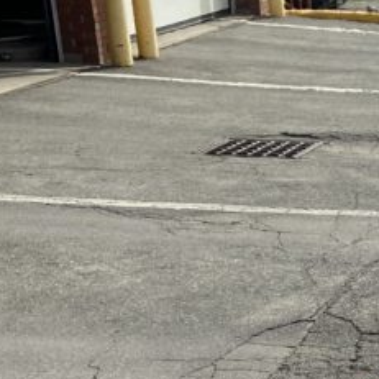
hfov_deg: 15.5
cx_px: 592
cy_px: 364
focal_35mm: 102
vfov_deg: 16.8
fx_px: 1263
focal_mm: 4.25
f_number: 1.8
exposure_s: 1/3125
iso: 32
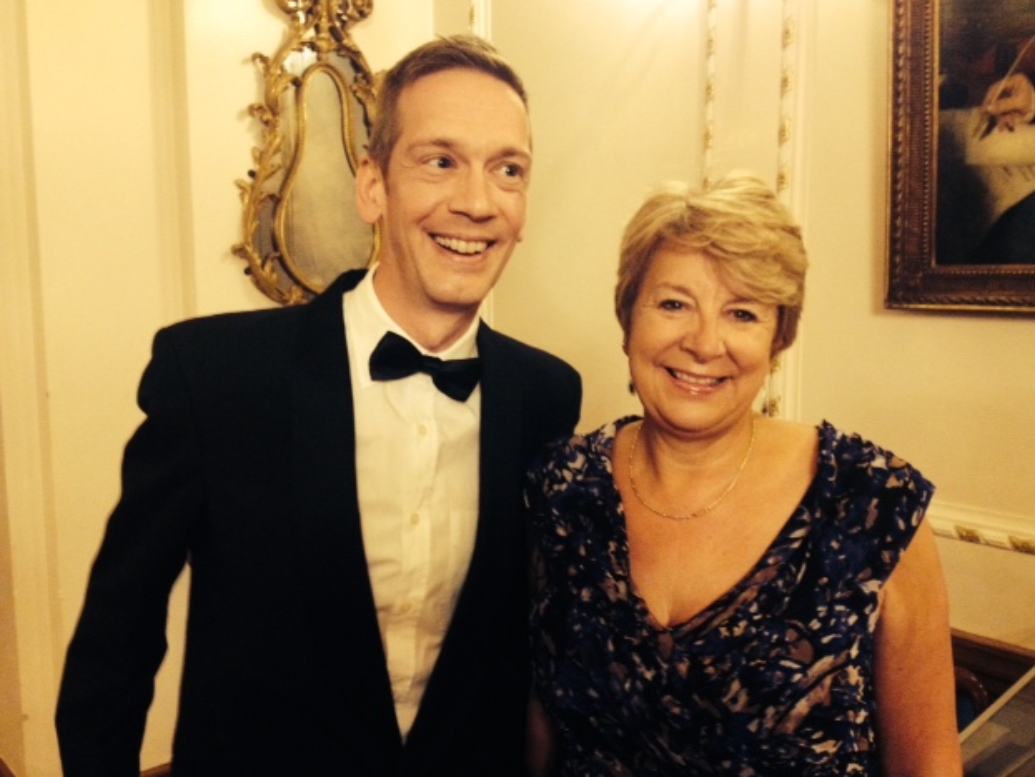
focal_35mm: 36
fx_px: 1077
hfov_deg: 51.3
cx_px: 531
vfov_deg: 39.7
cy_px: 388
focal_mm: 4.28
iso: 400
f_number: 2.4
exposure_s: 1/15
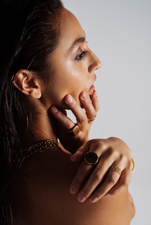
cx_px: 76
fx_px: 314
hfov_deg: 27.0
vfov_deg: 39.6
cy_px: 112
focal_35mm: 50
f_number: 4.5
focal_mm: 50
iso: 1000
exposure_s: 1/250
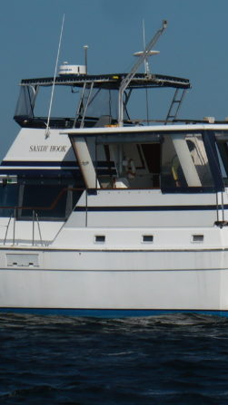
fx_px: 2960
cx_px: 127
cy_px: 203
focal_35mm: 275
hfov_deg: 4.4
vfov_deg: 7.8
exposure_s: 1/400
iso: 100
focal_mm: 26
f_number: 11
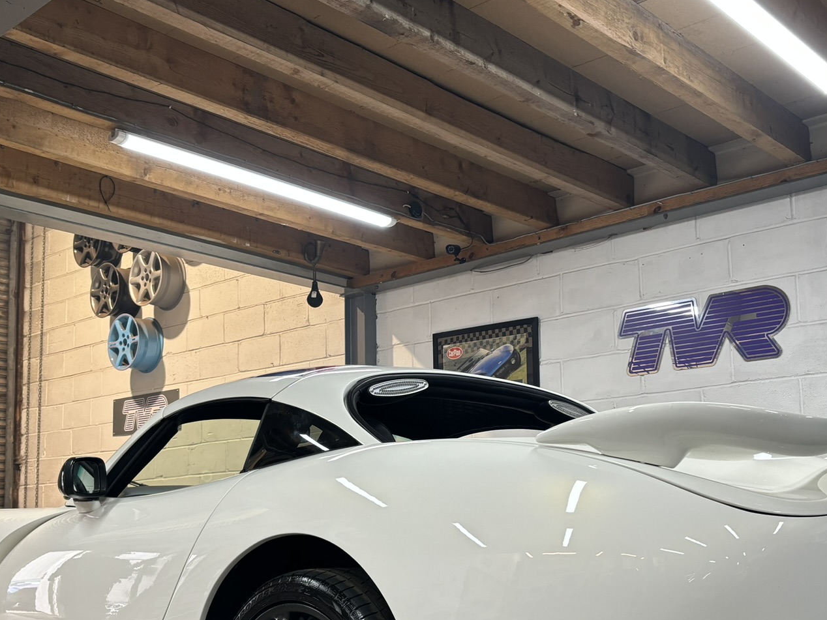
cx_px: 408
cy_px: 414
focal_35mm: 42
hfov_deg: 44.8
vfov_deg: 34.0
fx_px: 1003
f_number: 1.6
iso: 100
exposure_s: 1/100
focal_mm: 5.96
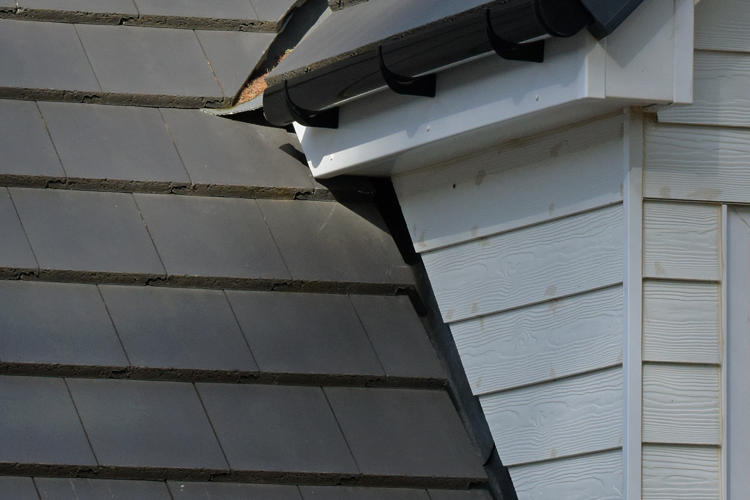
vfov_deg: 5.0
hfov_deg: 7.5
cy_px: 33
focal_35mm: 275
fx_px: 5731
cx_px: 326
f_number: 11
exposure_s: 1/500
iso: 640
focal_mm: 70
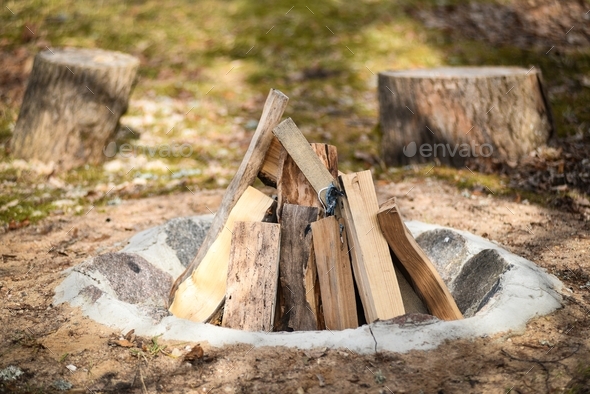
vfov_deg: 10.2
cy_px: 197
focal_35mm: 135
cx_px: 295
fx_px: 2213
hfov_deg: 15.2
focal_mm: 135
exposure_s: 1/3200
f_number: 2.8
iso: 200
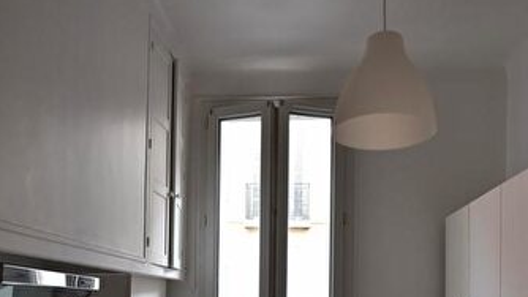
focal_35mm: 33
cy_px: 304
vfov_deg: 32.5
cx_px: 274
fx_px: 462
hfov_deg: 59.5
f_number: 2.8
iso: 1250
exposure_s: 1/500
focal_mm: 20
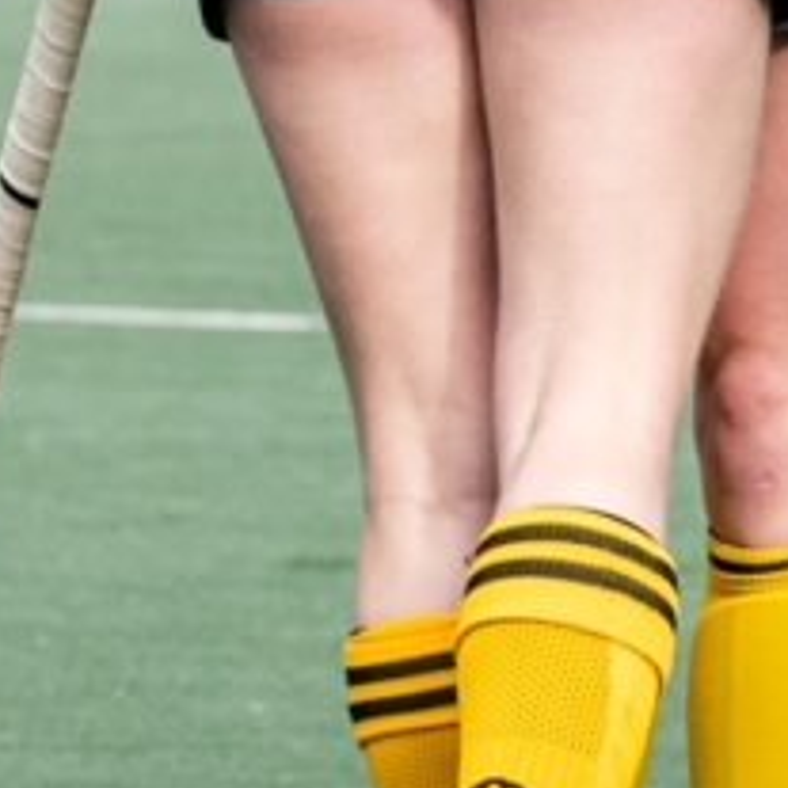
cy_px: -400
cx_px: 49
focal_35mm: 887
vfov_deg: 2.0
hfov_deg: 2.0
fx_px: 22844
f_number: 8
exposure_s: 1/1250
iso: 1800
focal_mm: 180
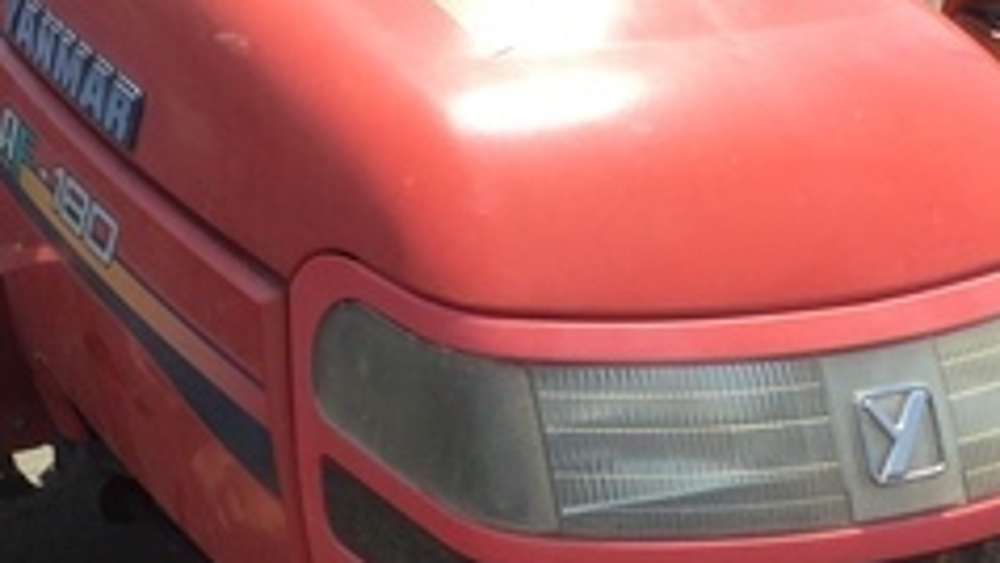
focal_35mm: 91
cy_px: 416
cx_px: 294
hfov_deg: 23.3
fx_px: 2413
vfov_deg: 13.3
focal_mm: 3.3
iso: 25
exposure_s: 1/570
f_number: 2.4
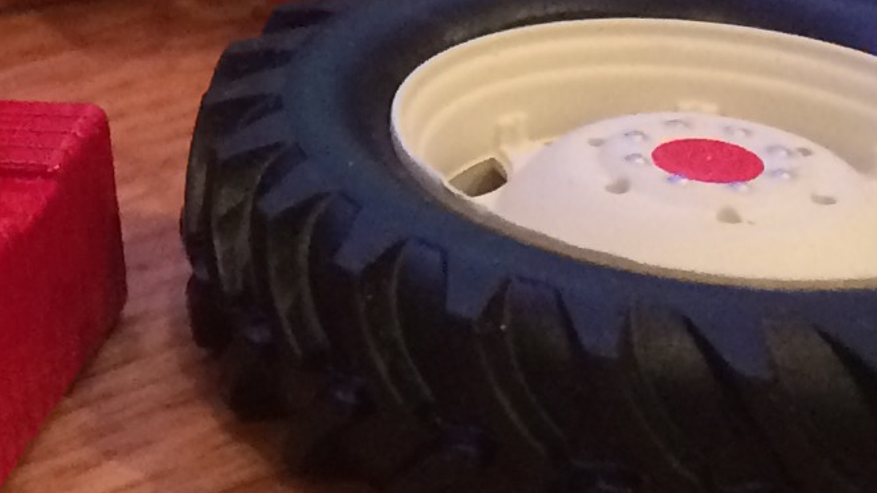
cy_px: -354
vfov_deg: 7.6
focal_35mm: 156
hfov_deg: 13.2
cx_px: -358
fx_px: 3628
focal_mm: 4.15
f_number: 2.2
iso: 320
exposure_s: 1/33
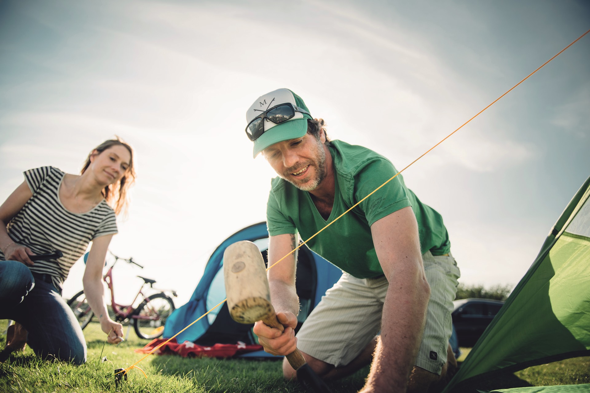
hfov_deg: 73.7
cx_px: 295
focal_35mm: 24
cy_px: 196
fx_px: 393
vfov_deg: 53.2
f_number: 2.8
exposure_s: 1/1000
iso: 64
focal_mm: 24
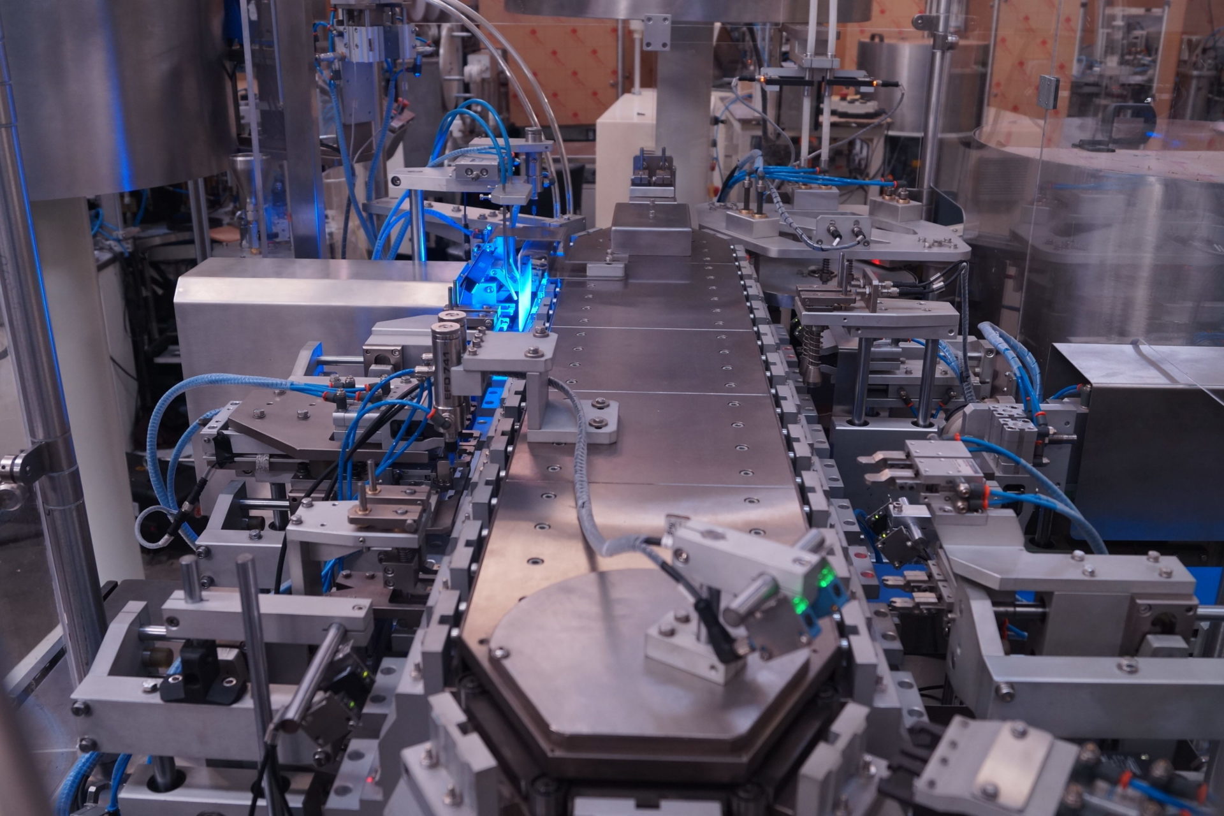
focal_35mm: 33
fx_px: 1122
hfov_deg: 57.2
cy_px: 408
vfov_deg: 40.0
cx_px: 612
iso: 400
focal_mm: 22
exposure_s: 1/25
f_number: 4.5
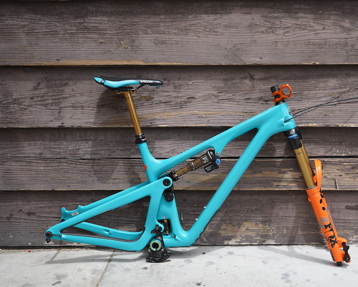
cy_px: 145
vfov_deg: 38.3
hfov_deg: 46.6
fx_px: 413
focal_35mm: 39
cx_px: 213
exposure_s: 1/320
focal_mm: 34
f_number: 5.6
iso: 100
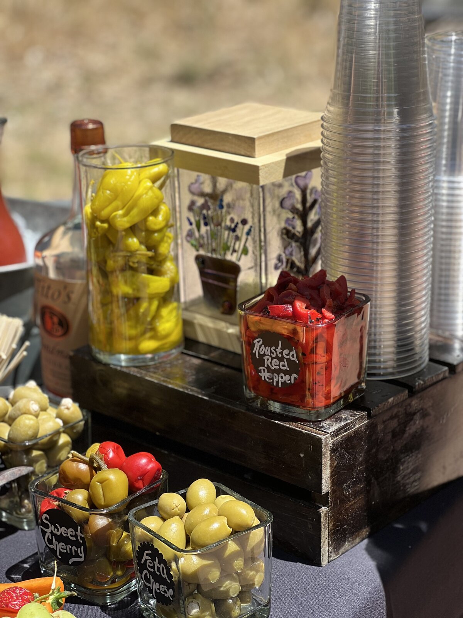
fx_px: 1373
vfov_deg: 25.3
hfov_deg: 19.1
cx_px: 232
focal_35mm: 77
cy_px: 309
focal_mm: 9
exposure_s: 1/388
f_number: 2.8
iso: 32
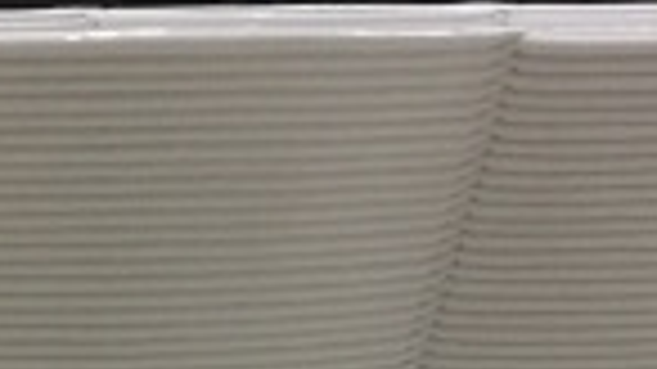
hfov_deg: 12.3
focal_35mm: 173
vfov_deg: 6.6
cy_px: 936
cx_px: -22
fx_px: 3013
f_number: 2.2
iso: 50
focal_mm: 4.15
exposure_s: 1/17
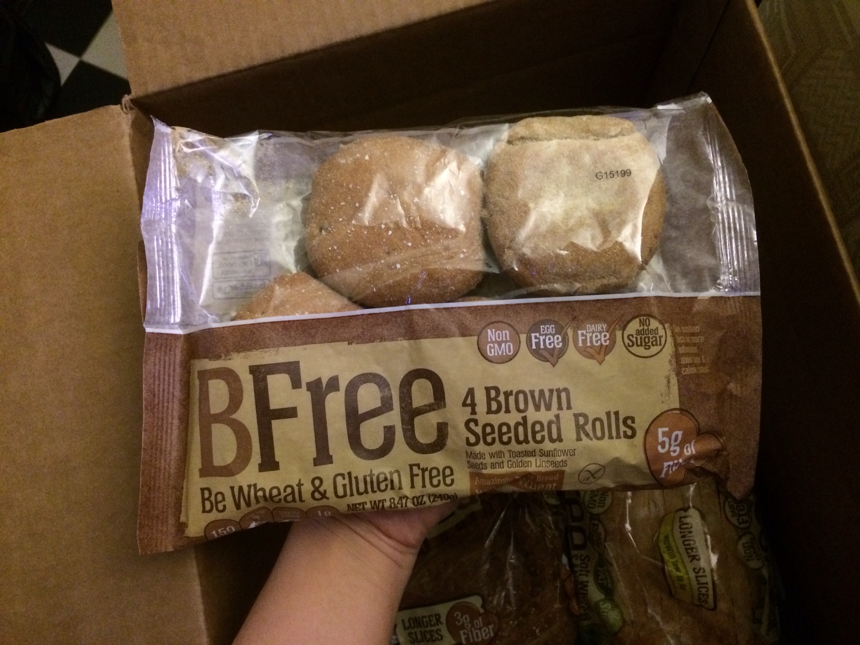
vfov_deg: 46.8
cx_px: 430
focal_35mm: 30
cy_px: 322
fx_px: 745
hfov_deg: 60.0
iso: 400
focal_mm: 4.12
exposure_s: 1/15
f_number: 2.2
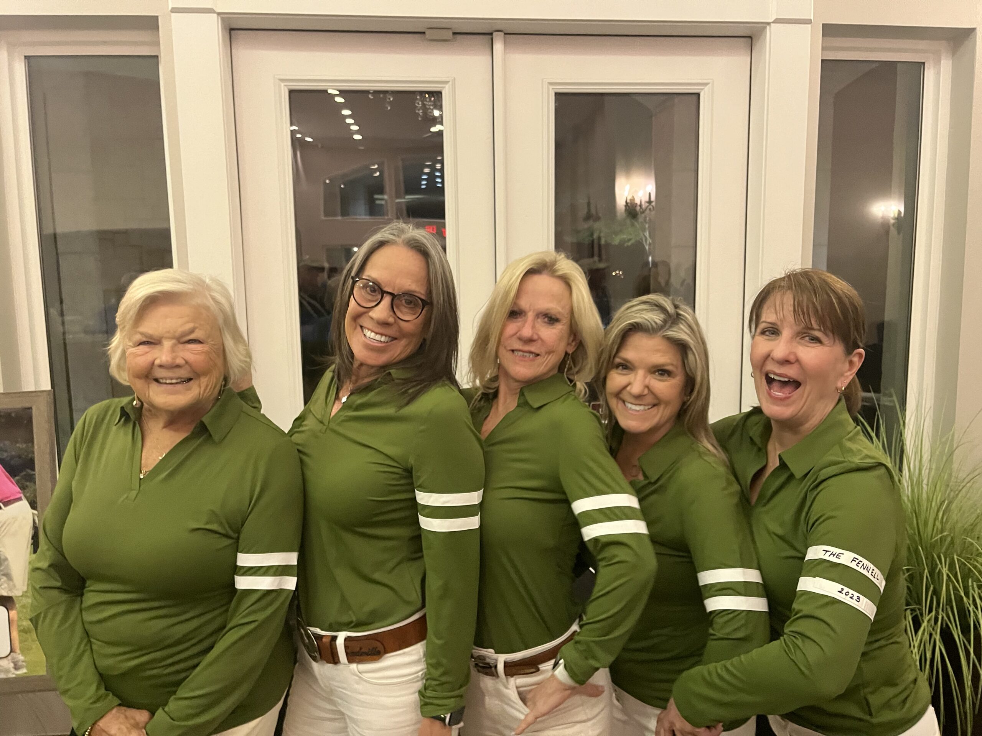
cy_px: 368
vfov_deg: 53.1
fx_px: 738
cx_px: 491
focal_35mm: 26
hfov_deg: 67.3
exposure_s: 1/40
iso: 640
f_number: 1.6
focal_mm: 5.1
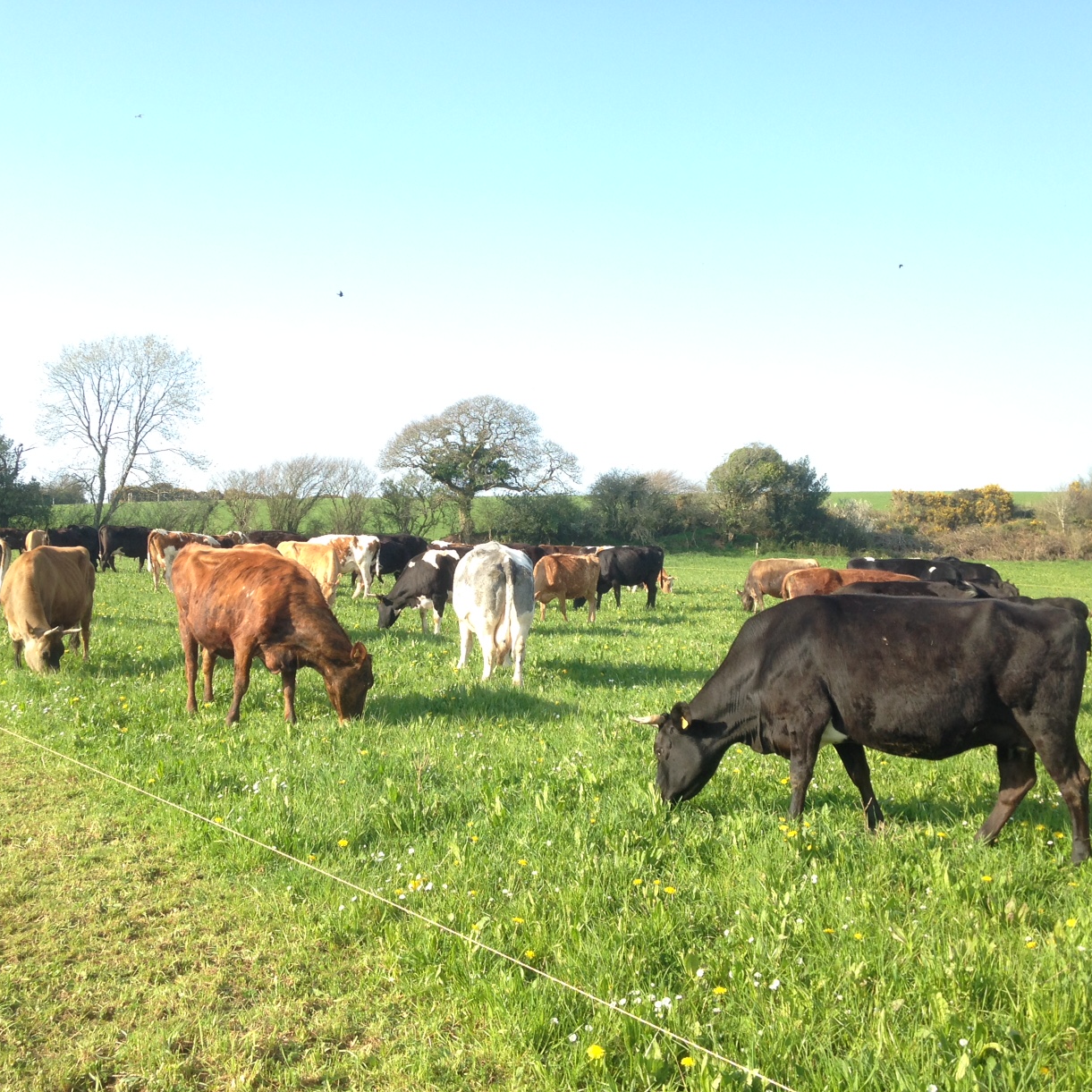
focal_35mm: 39
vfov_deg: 42.8
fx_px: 1392
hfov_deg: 42.7
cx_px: 472
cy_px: 546
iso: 50
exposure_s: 1/414
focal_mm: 4.12
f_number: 2.4
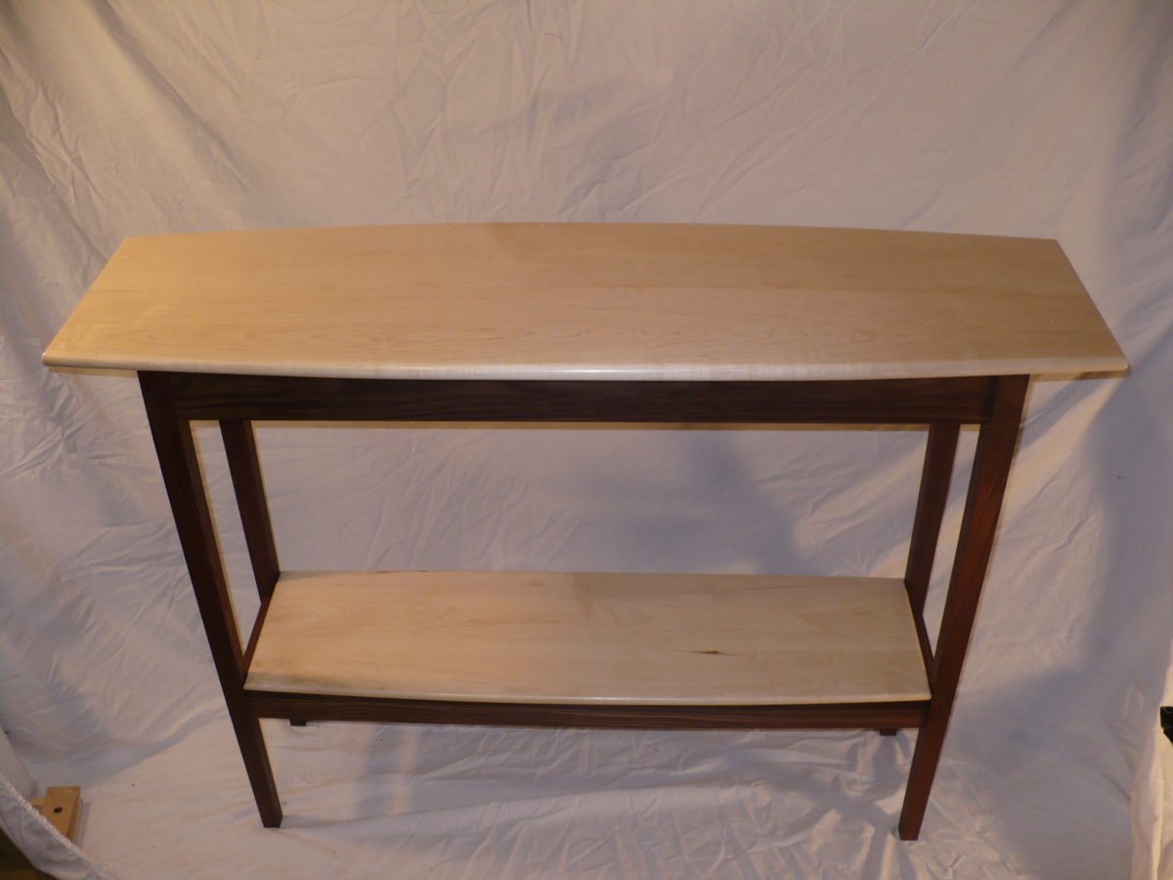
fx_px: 1254
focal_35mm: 37
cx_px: 586
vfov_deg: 38.7
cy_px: 440
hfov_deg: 50.1
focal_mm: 6.1
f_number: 2.8
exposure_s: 1/30
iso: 100
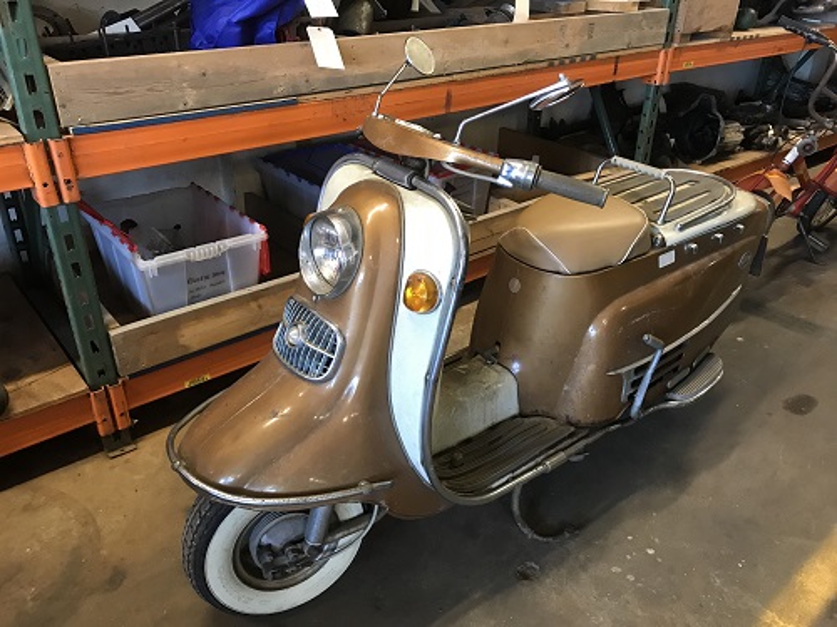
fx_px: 677
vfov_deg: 49.7
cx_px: 418
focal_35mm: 28
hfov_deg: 63.4
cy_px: 314
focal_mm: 3.99
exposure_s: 1/13
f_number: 1.8
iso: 100
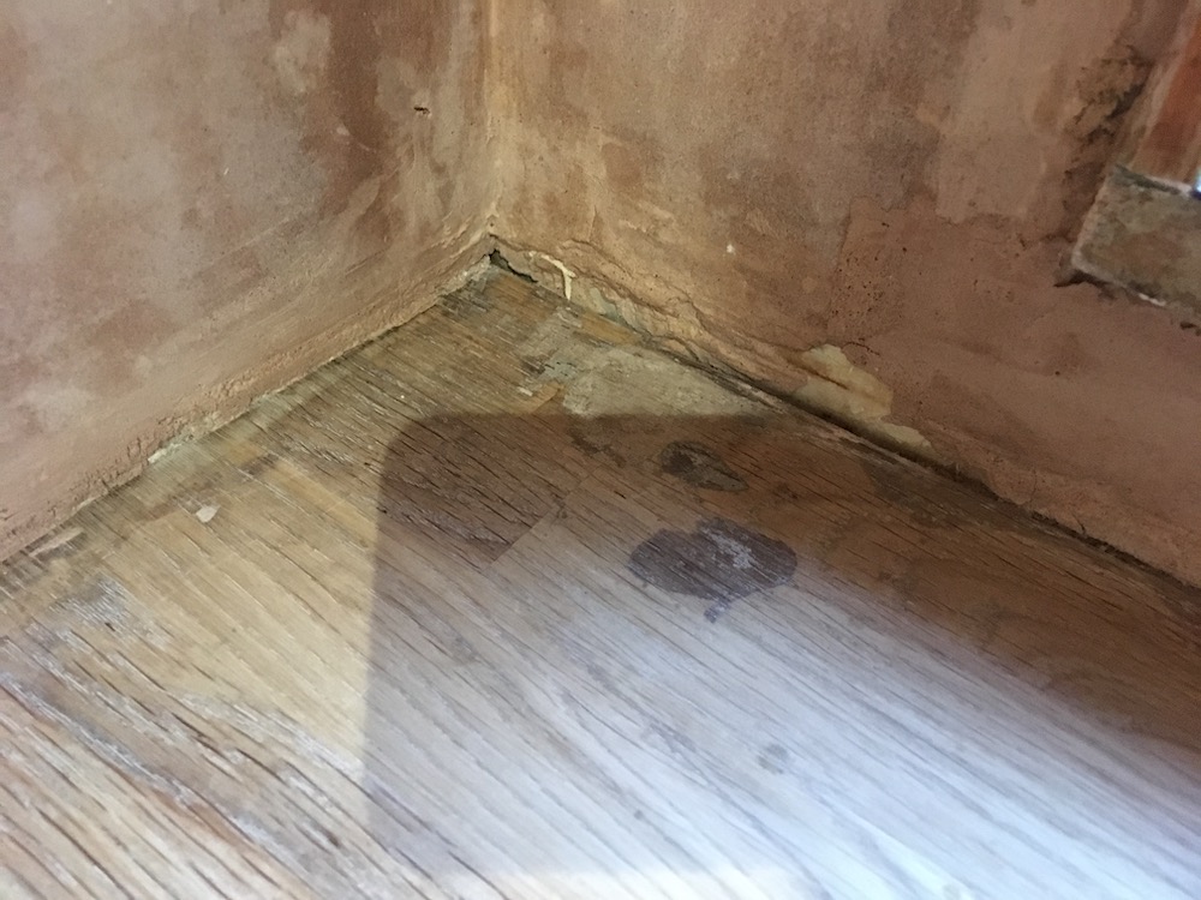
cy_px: 450
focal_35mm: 29
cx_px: 600
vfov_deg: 48.2
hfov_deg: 61.7
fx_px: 1006
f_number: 2.2
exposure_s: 1/17
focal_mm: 4.15
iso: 320
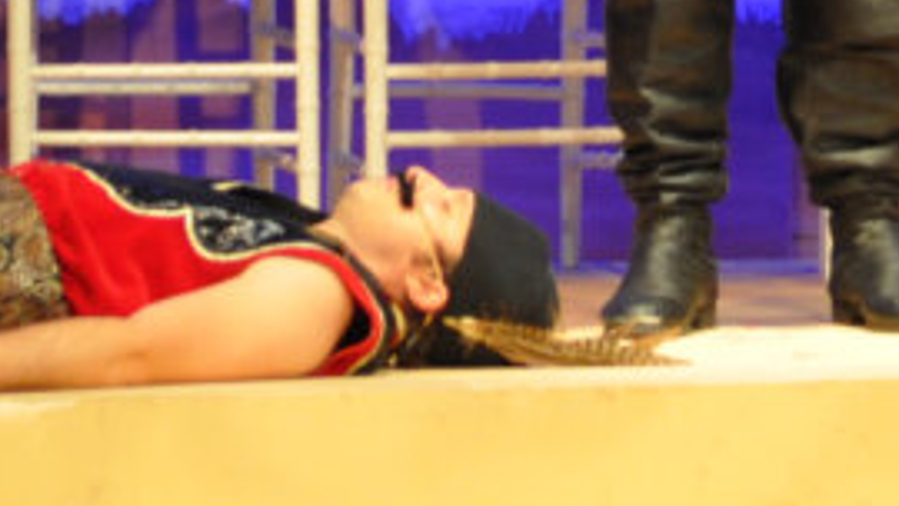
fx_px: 8228
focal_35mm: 345
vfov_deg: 3.5
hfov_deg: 6.3
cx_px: 246
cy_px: -606
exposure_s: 1/20
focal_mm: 55
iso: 400
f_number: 4.5
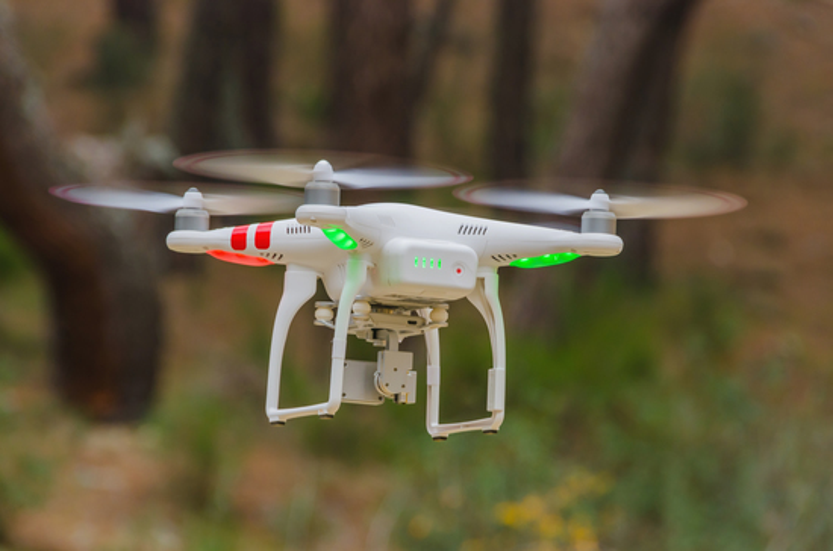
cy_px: 276
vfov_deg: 3.6
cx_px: 416
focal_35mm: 375
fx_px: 8657
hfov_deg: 5.5
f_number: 8
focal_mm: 250
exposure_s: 1/125
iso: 100
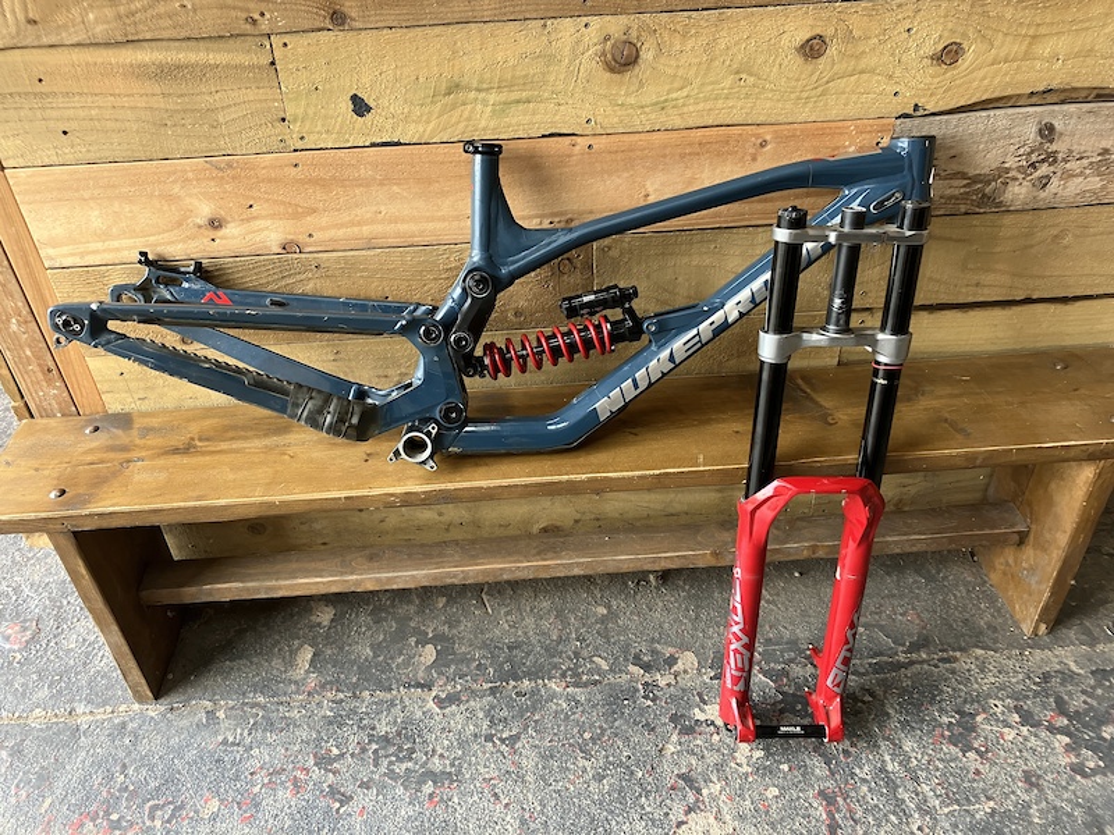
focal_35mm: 28
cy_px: 418
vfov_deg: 49.7
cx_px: 557
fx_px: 901
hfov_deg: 63.4
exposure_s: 1/71
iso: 80
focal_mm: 3.99
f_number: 1.8
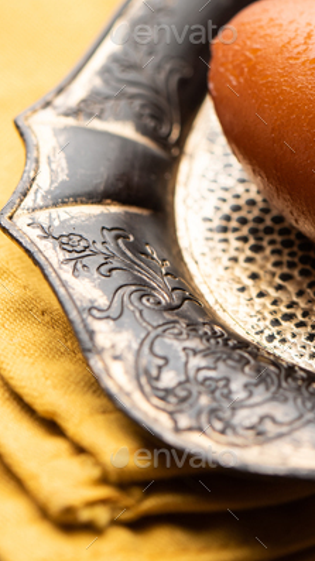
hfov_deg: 8.6
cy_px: 23
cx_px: 381
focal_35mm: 140
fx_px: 2081
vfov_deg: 15.1
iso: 125
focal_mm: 60
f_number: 5.6
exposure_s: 1/125
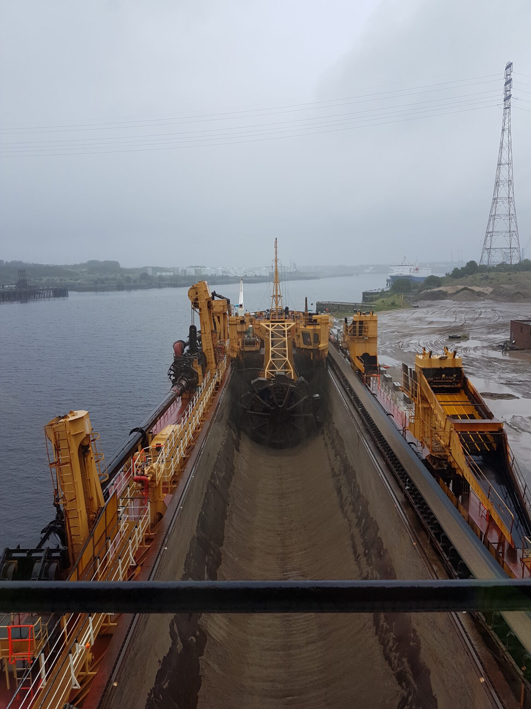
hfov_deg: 53.1
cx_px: 266
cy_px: 354
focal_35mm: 26
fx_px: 532
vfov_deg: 67.3
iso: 40
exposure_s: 1/778
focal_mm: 4.2
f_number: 1.7
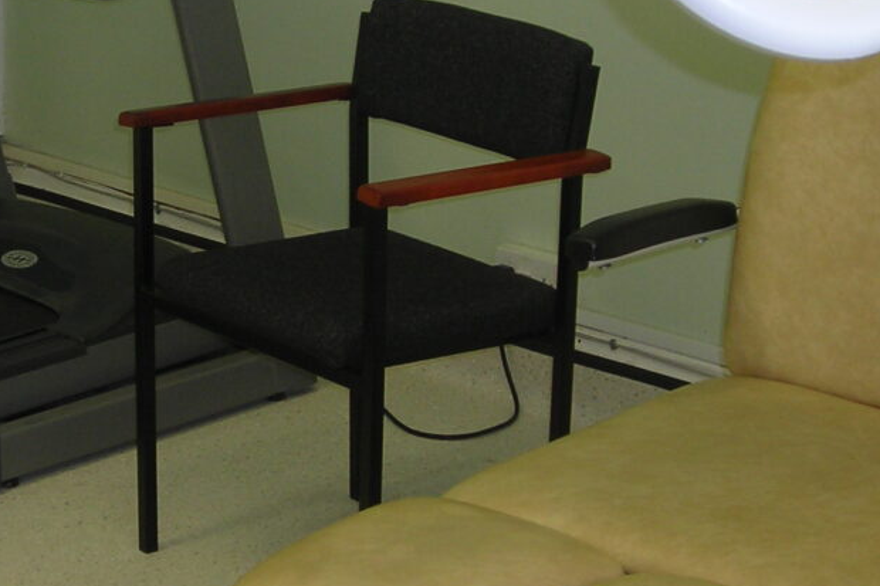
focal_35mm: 100
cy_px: 125
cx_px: 177
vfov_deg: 13.6
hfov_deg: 20.2
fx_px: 2444
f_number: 3.2
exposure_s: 1/30
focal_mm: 6.3
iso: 50
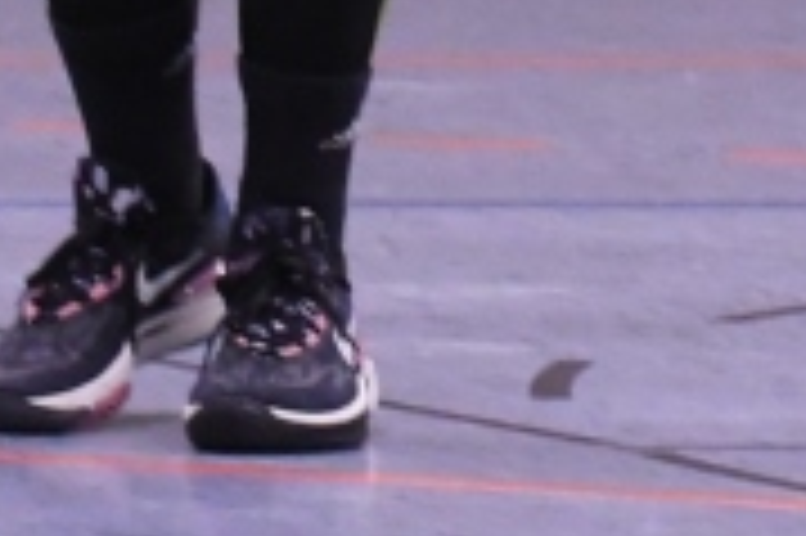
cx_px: 2499
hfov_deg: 1.7
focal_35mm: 1207
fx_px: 26998
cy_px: -626
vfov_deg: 1.1
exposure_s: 1/640
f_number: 3.2
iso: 4000
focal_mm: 120
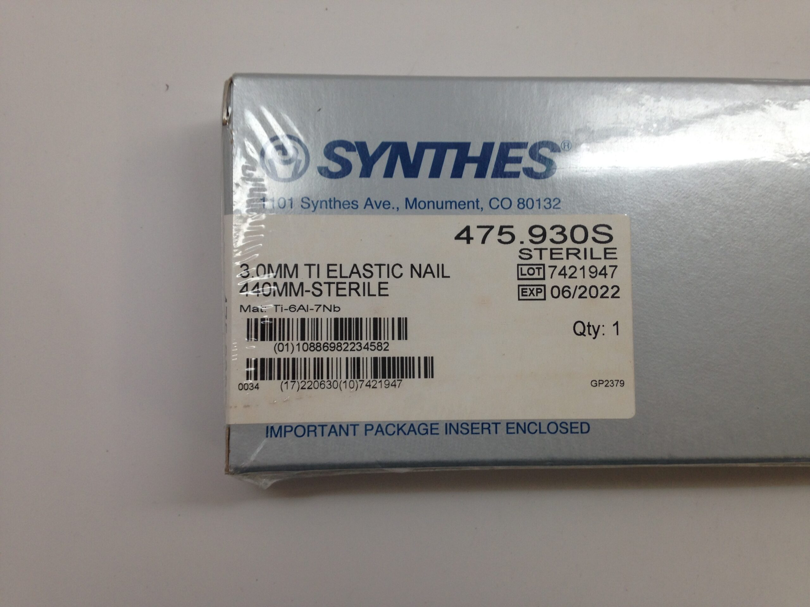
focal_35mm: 33
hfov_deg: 55.4
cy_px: 304
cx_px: 405
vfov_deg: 42.9
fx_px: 772
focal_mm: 4.12
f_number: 2.4
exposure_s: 1/60
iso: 50
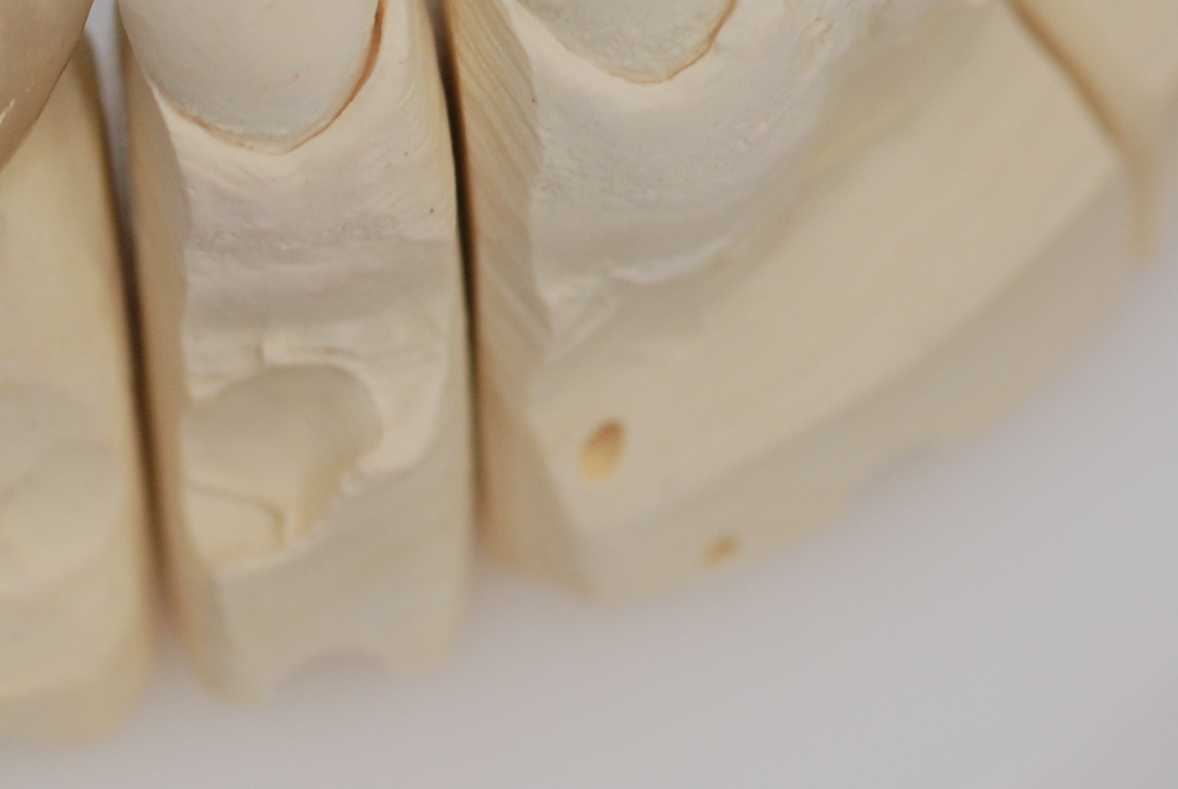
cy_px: -10
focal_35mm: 433
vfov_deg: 3.2
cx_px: -320
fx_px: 14199
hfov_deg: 4.7
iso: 320
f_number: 5.6
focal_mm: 105
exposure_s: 1/100
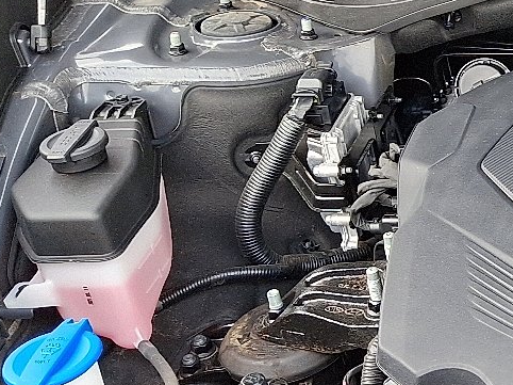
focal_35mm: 83
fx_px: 1229
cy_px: 169
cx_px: 818
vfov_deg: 17.8
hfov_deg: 19.7
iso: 25
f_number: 1.8
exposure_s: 1/120
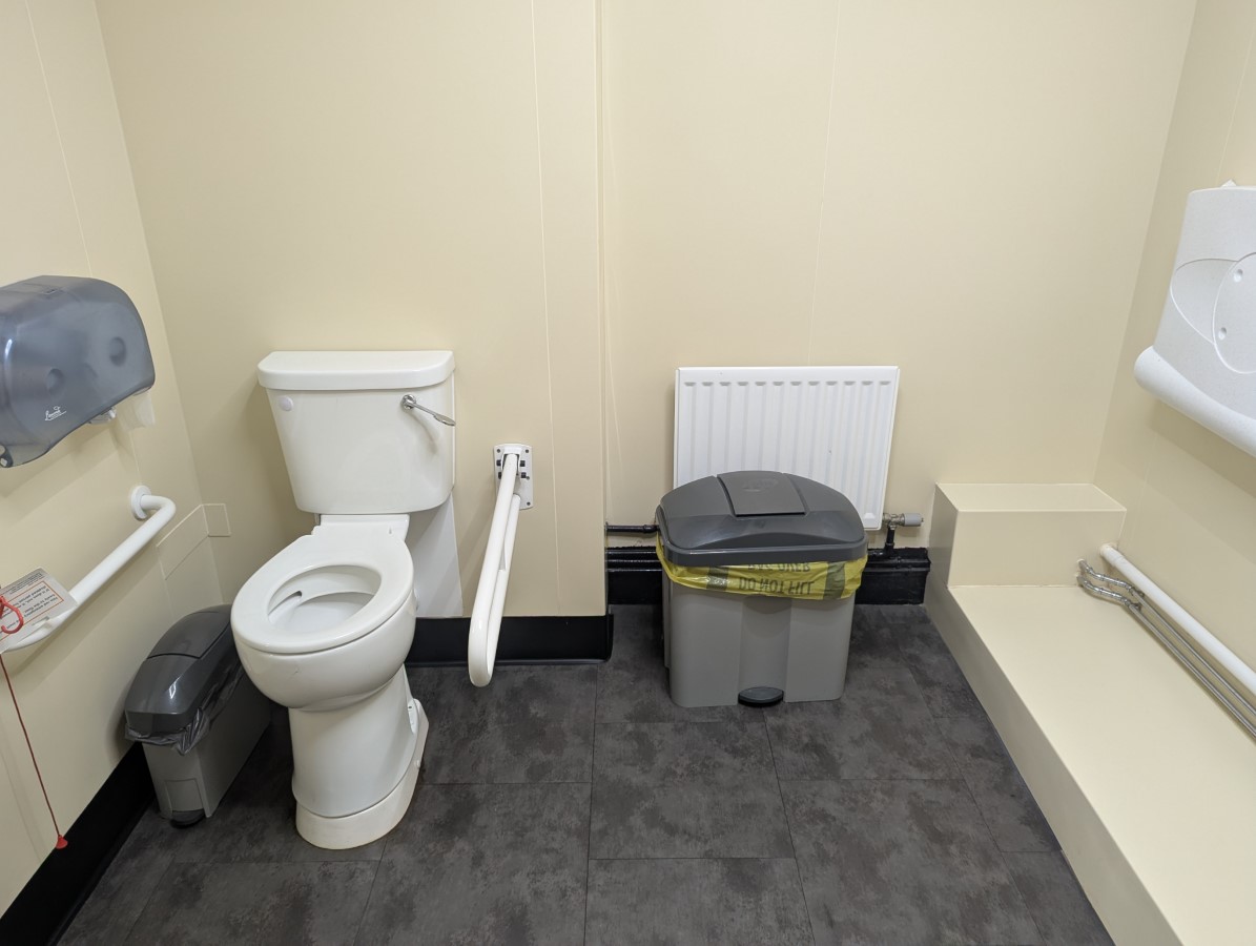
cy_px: 473
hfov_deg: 71.5
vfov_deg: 56.9
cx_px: 628
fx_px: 872
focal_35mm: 24
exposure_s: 1/23.8
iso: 100
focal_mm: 6.81
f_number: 1.85
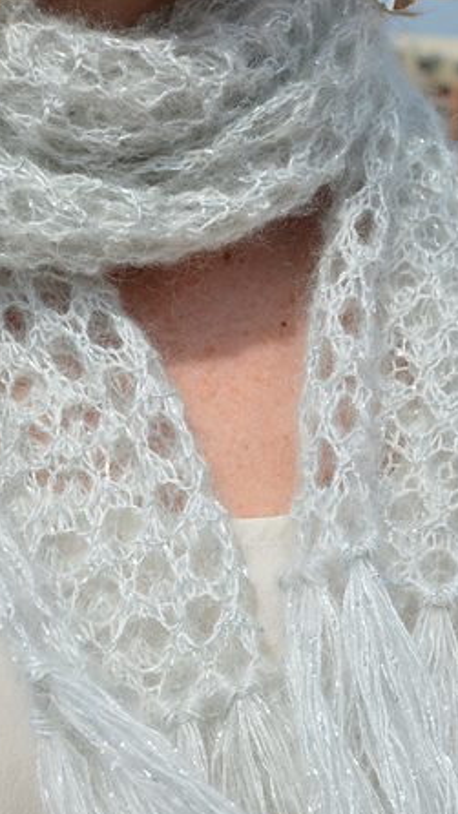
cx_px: 216
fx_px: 1329
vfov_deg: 34.0
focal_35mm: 62
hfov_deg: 19.5
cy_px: 451
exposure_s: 1/320
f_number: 9
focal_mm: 35
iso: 100
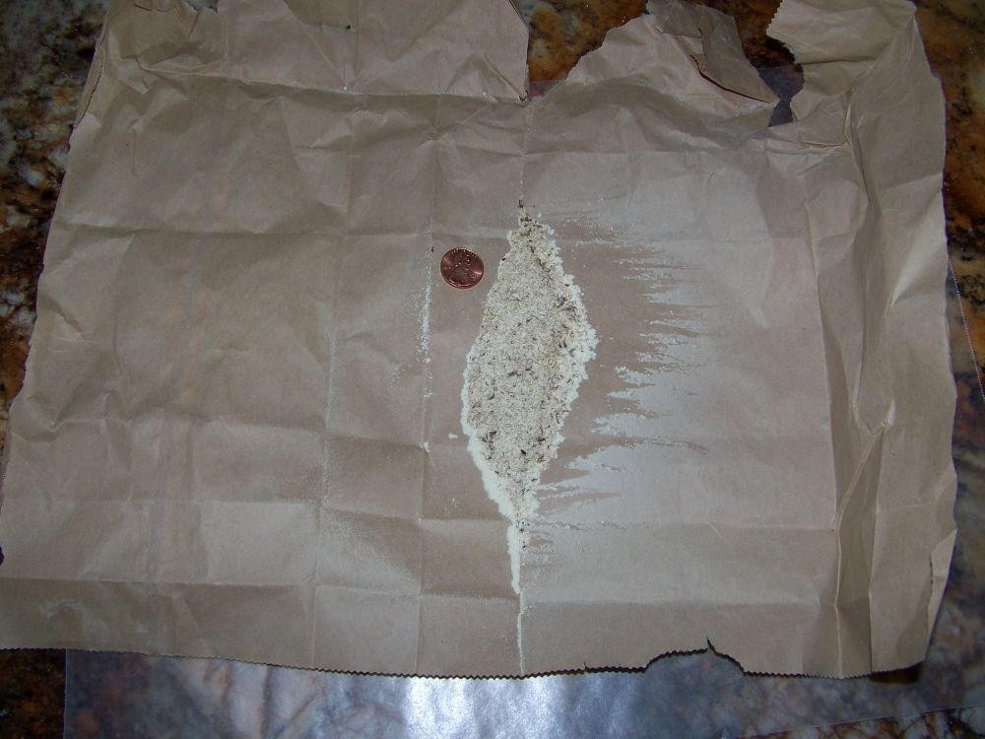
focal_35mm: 36
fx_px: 1024
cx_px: 492
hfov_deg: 51.4
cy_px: 370
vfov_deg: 39.7
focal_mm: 5.85
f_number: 5
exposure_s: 1/125
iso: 64
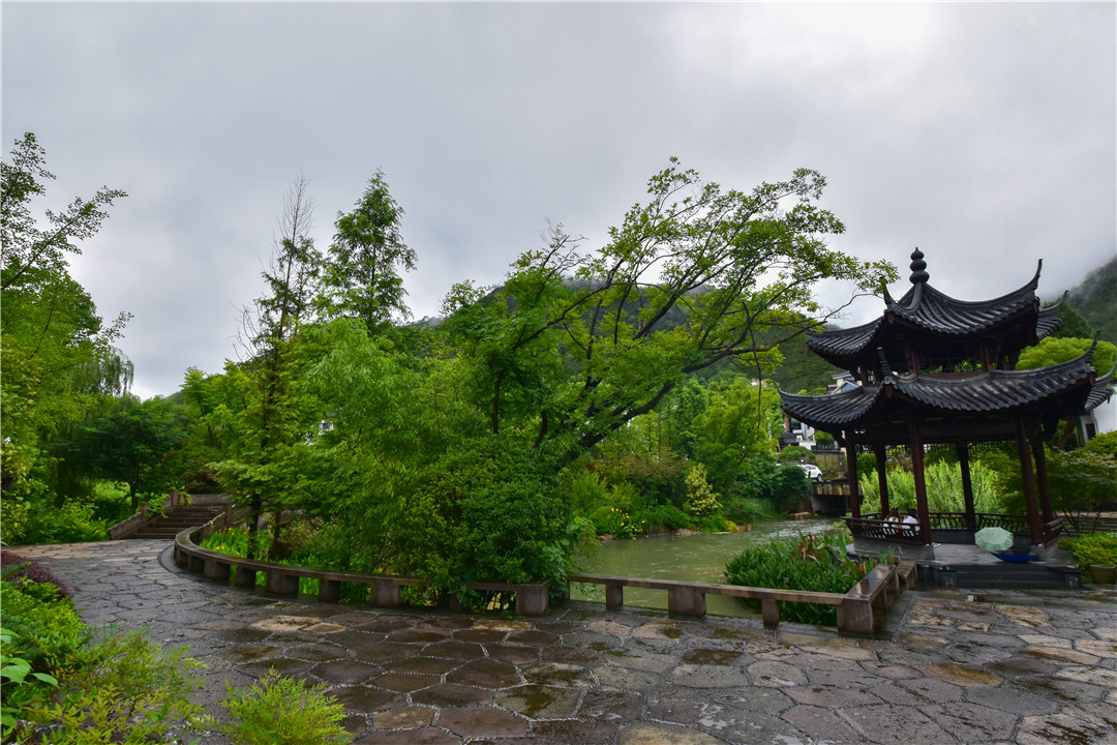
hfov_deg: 92.4
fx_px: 535
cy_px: 372
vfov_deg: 69.7
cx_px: 558
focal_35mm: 17
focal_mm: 11.5
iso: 400
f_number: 9
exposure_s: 1/125
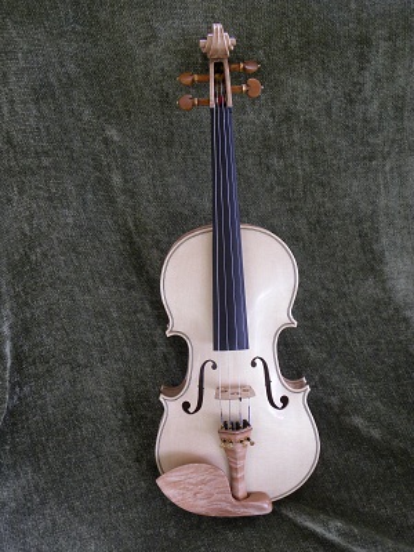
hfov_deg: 35.1
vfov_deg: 45.8
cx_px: 207
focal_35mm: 41
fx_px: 654
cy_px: 276
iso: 184
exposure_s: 1/85.4
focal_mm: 7.3
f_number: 3.2
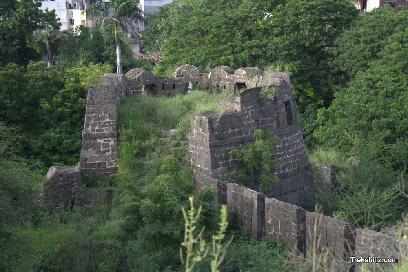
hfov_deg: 24.6
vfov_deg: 16.5
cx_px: 204
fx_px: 935
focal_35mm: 82
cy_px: 136
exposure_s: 1/125
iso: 200
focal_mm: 55
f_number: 5.6
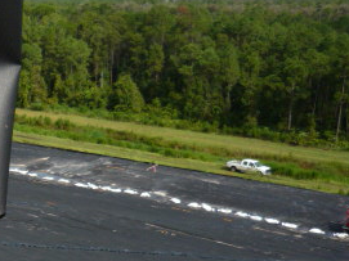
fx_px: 786
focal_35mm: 78
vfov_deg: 18.8
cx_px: -55
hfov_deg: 23.2
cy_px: 189
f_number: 2.8
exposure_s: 1/1000
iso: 100
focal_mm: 5.5
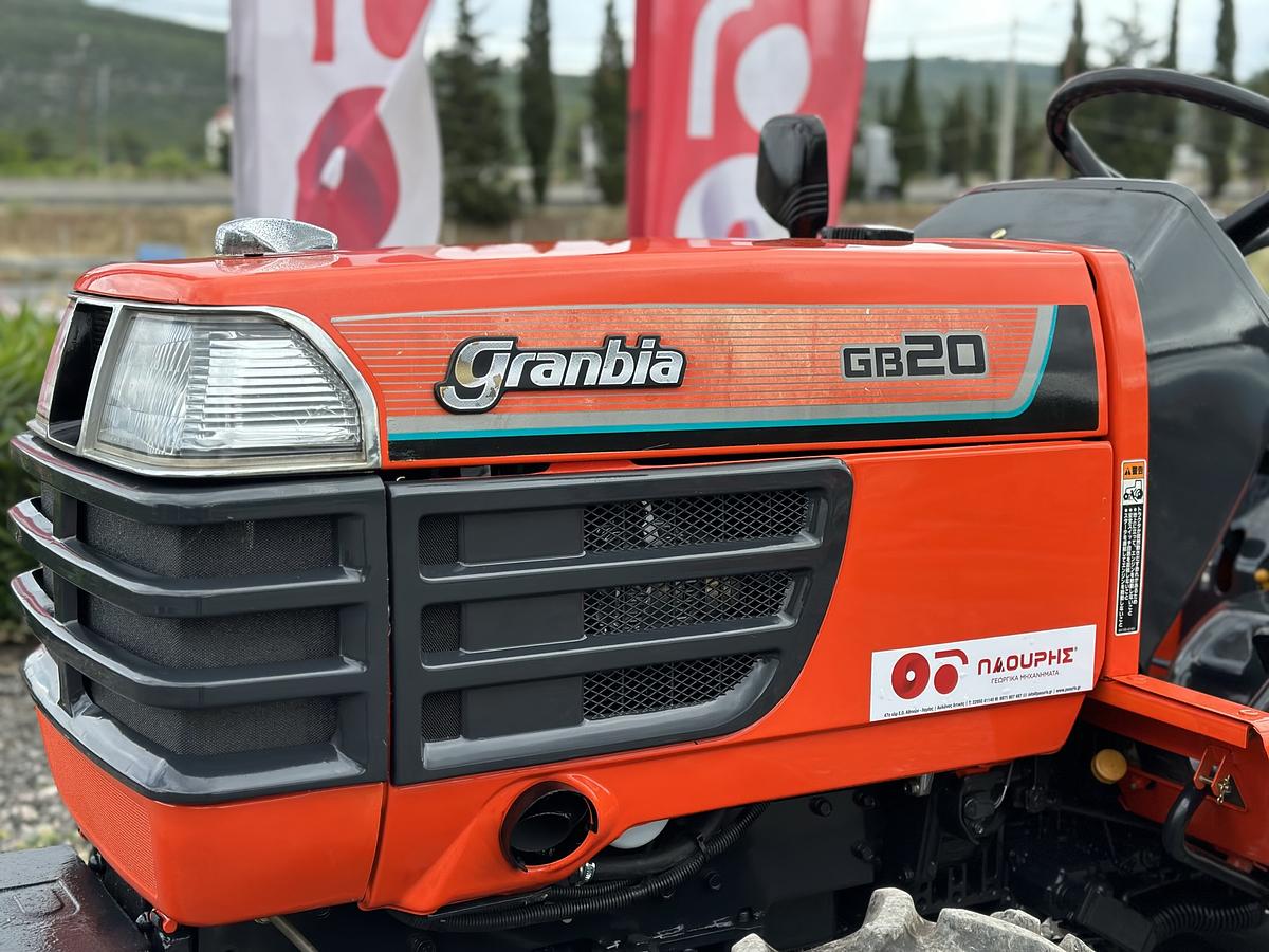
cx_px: 634
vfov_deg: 30.3
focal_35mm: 48
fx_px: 1760
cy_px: 476
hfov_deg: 39.7
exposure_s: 1/1453
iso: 100
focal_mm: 6.86
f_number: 1.78
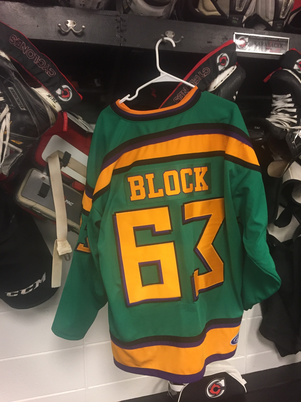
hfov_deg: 48.2
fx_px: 336
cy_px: 201
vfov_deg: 61.7
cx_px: 150
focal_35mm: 29
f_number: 2.2
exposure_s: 1/30
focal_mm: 4.15
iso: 160
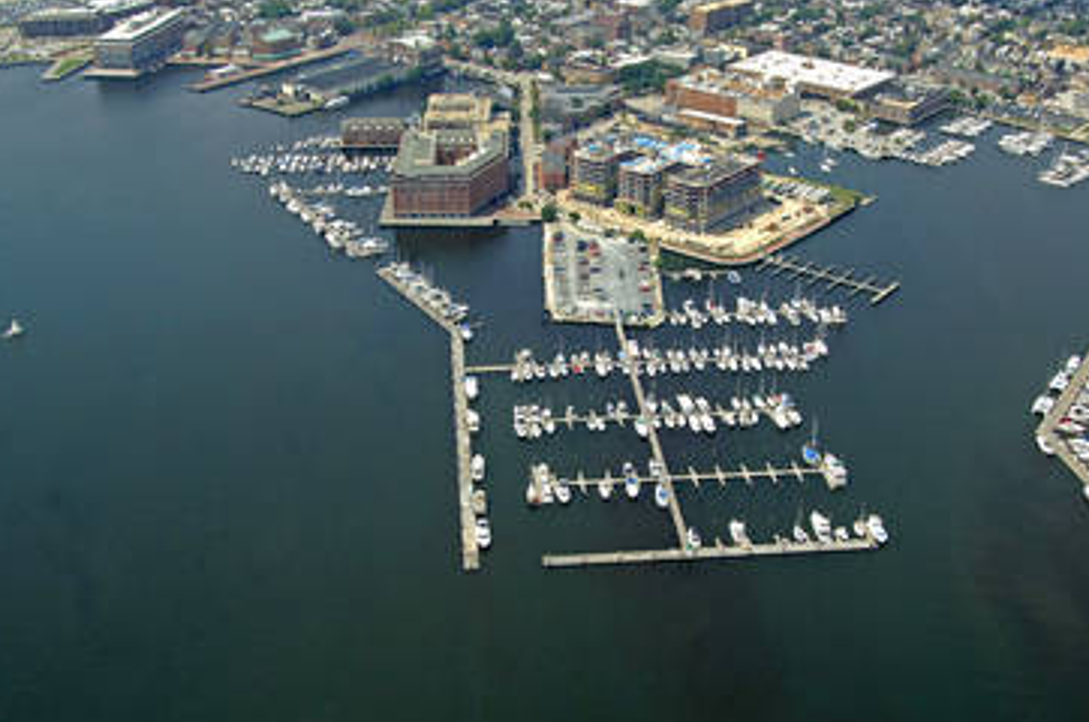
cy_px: 376
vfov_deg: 29.8
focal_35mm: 45
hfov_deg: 43.7
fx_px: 1359
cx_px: 548
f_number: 6.3
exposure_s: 1/1000
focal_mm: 24
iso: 400
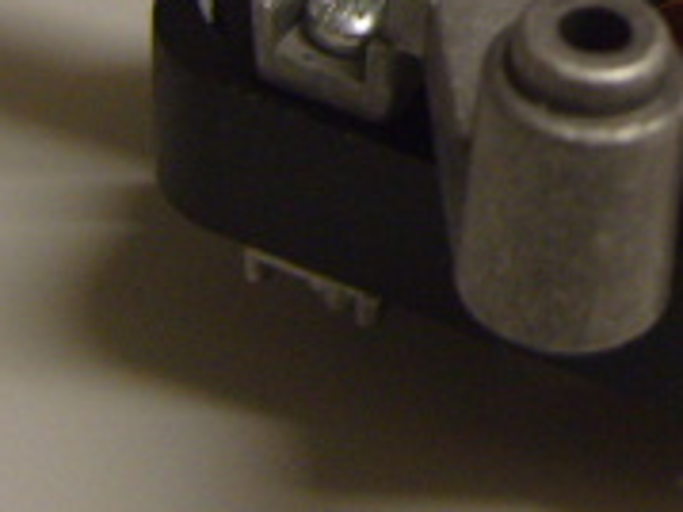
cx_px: 599
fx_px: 2465
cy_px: -172
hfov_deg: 15.6
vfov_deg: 11.5
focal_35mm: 125
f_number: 2.8
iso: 200
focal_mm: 7.4
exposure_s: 1/20
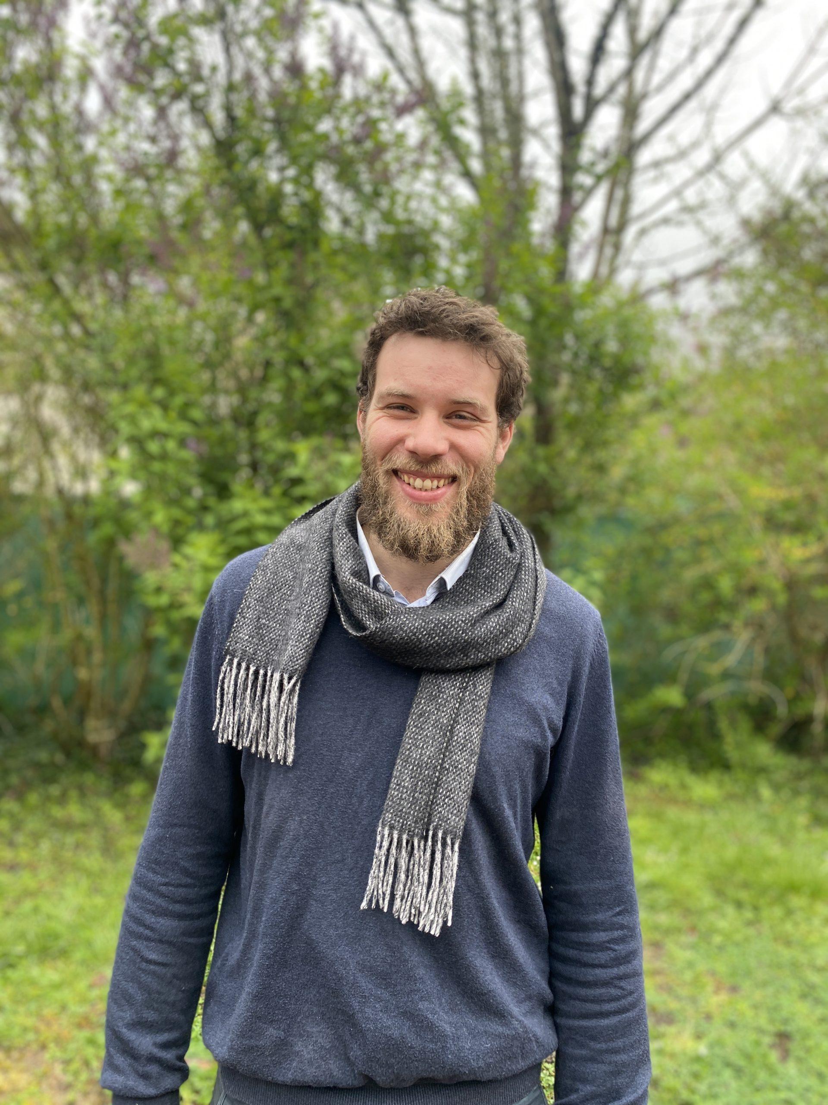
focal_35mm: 26
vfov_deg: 67.3
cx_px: 414
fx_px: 829
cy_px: 552
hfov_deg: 53.1
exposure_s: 1/121
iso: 32
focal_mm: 4.25
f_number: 1.8
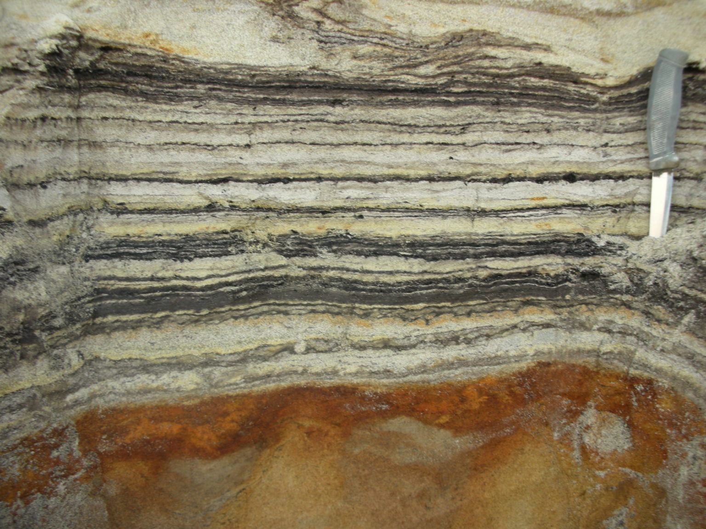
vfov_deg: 40.7
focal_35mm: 35
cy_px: 264
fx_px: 714
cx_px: 353
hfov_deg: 52.6
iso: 50
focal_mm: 5.8
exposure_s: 1/54.7
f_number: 3
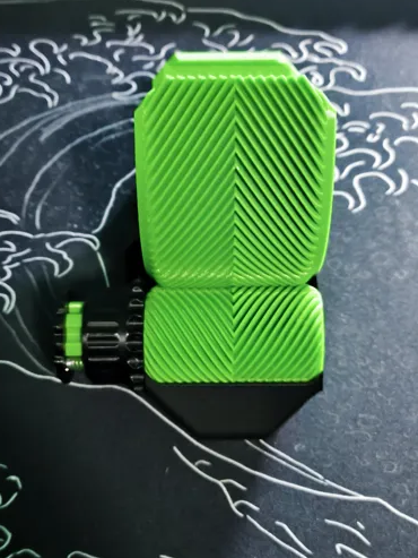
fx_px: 869
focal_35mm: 54
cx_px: 210
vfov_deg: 35.5
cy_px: 258
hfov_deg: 27.0
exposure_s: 1/16.7
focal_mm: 4.71
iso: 1600
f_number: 1.7
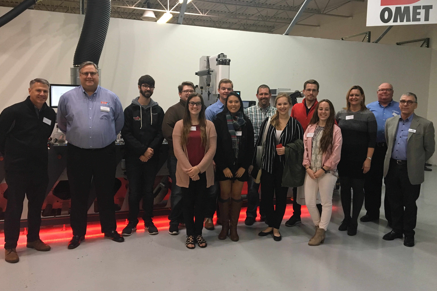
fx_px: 376
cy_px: 135
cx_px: 223
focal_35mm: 31
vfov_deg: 42.3
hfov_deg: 60.3
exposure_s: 1/30
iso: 125
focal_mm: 4.15
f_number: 2.2
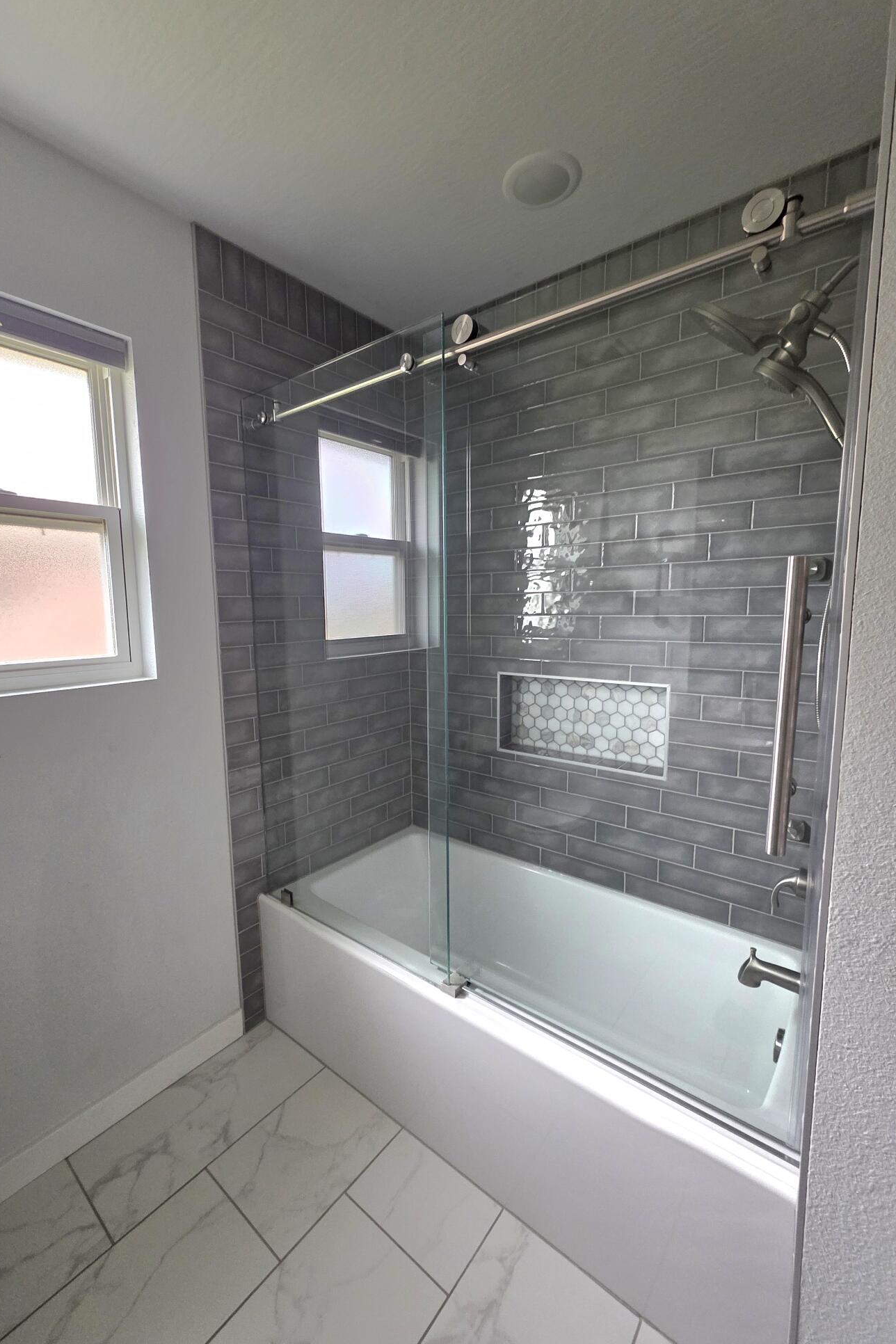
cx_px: 415
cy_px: 682
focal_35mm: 14
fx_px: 523
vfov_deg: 104.2
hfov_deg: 81.1
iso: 400
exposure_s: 1/60.2
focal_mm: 2.2
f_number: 1.9
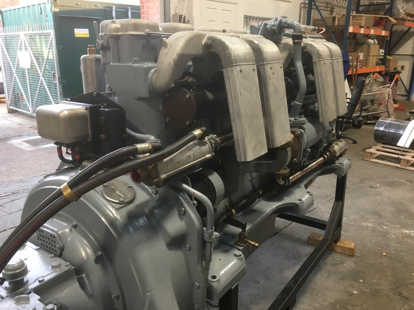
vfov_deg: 48.2
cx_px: 207
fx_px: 347
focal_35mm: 29
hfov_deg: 61.7
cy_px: 155
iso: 80
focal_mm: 4.15
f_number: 2.2
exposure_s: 1/33
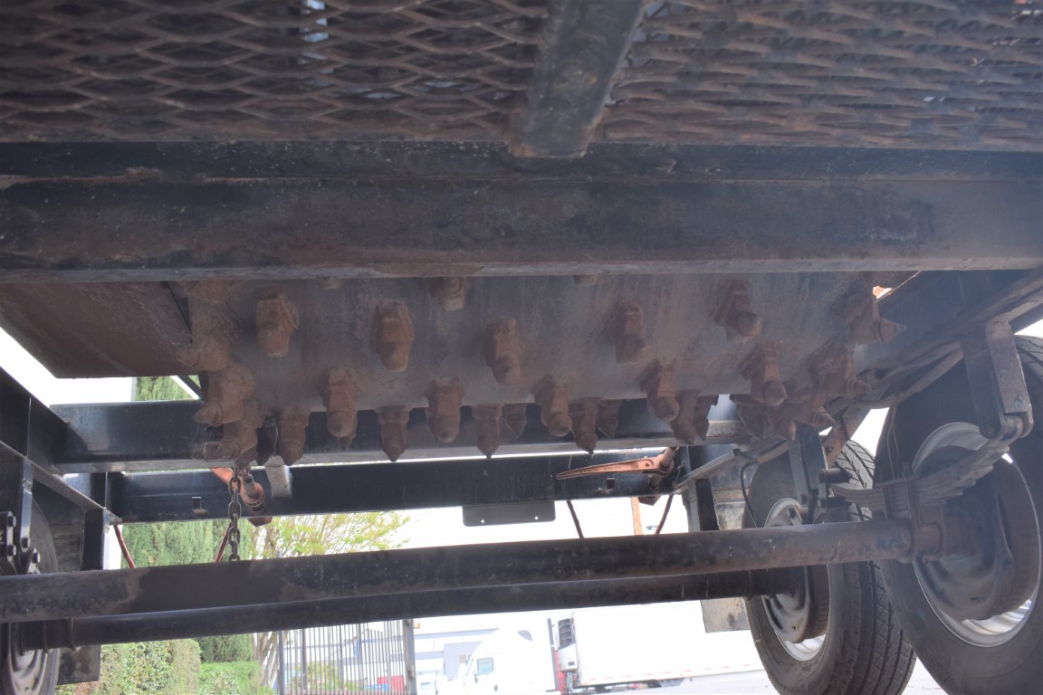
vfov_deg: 38.4
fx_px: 999
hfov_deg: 55.1
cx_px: 522
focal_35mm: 34
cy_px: 348
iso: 400
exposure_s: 1/160
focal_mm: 23
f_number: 6.3
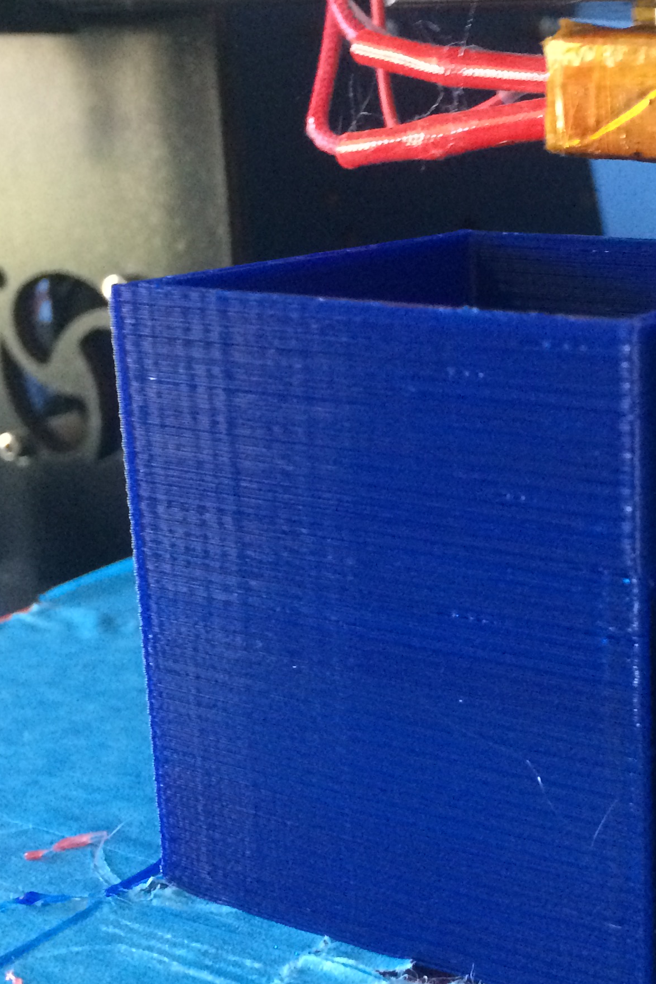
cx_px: 649
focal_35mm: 56
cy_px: 457
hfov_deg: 23.2
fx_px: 1531
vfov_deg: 35.6
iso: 320
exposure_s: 1/25
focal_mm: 4.15
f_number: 2.2
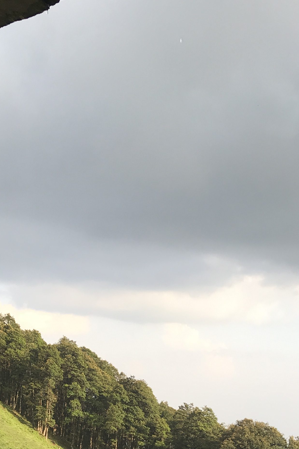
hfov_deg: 21.4
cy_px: 420
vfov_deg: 30.2
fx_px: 785
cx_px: 68
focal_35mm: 63
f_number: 1.8
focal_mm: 3.99
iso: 20
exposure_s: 1/460
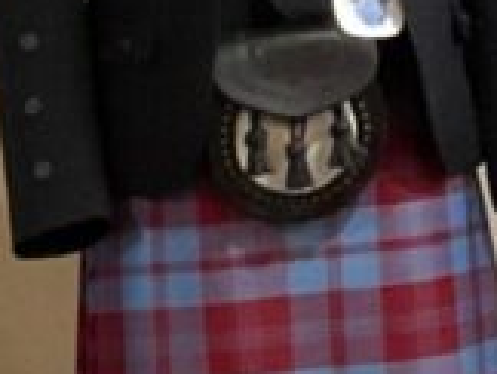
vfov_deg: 6.4
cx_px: -417
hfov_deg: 8.3
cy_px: 555
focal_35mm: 229
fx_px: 3293
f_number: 1.8
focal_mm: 3
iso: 320
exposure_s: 1/33
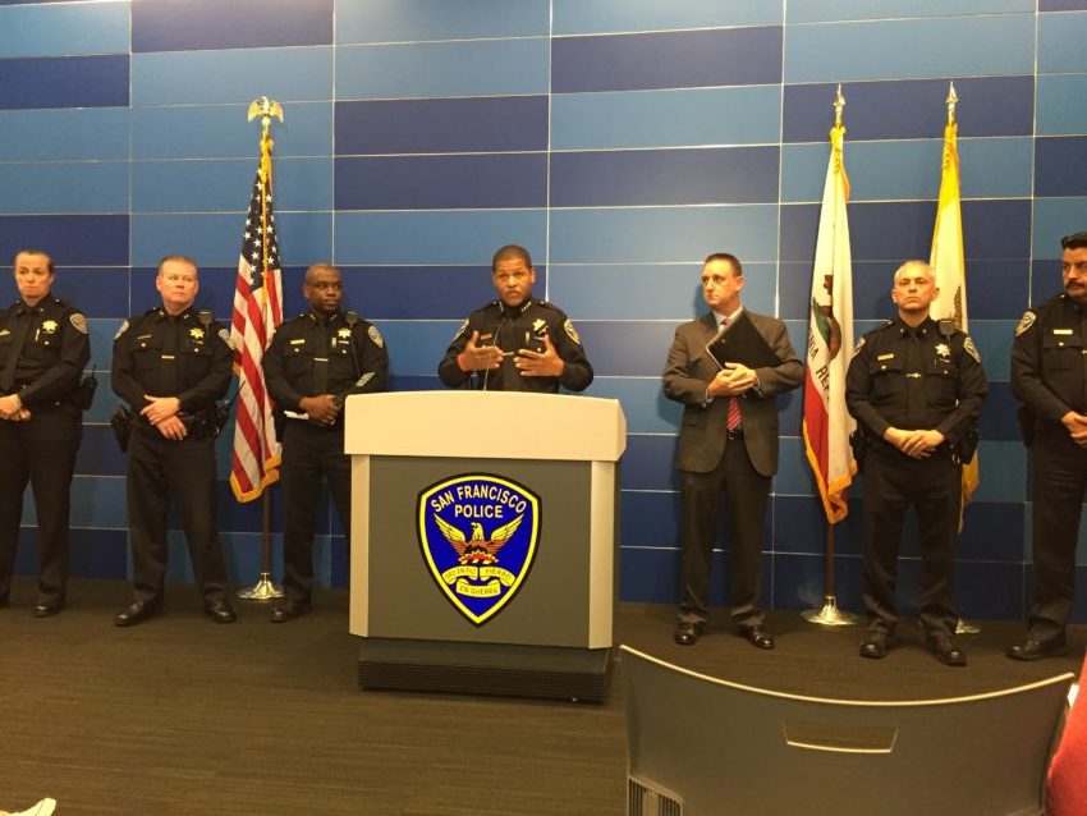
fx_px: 911
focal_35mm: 29
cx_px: 544
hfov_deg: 61.6
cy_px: 408
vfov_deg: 48.2
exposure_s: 1/30
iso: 160
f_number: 2.2
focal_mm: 4.15
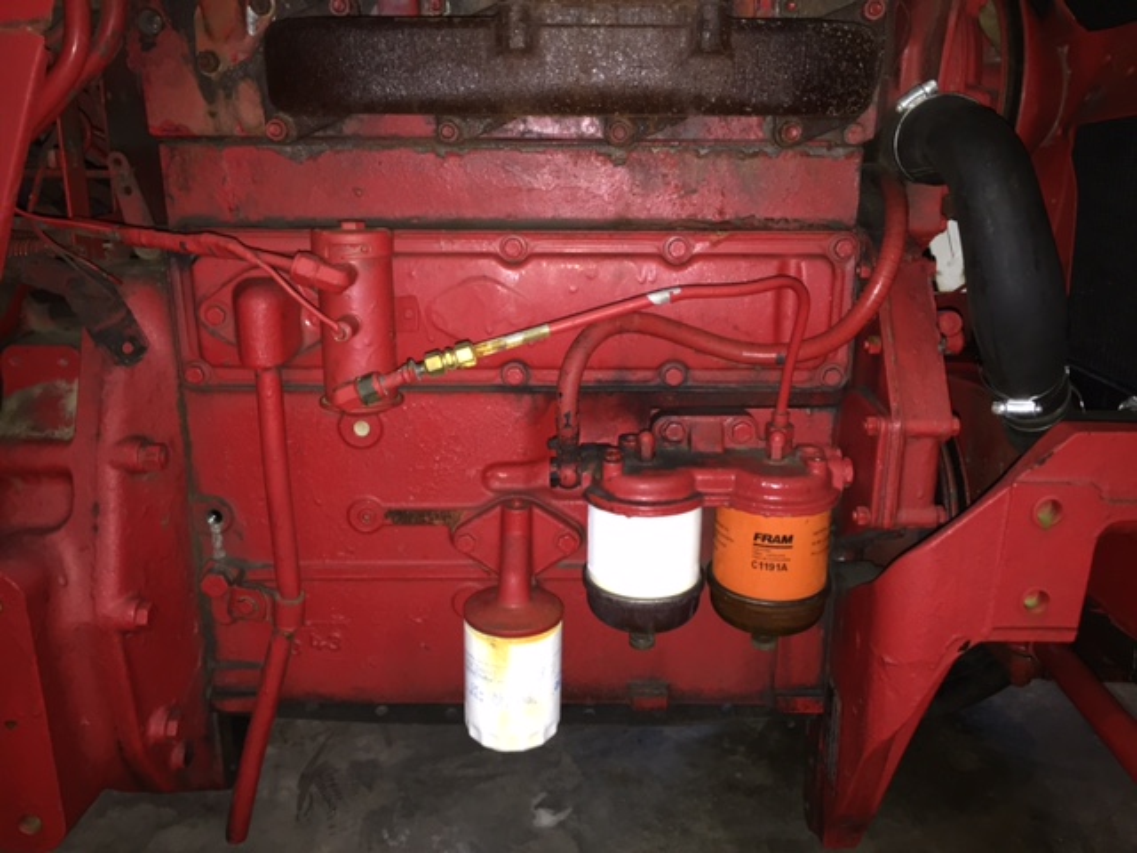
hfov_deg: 61.7
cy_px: 426
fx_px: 953
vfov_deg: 48.2
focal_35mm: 29
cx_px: 568
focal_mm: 4.15
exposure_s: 1/16
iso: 125
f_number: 2.2
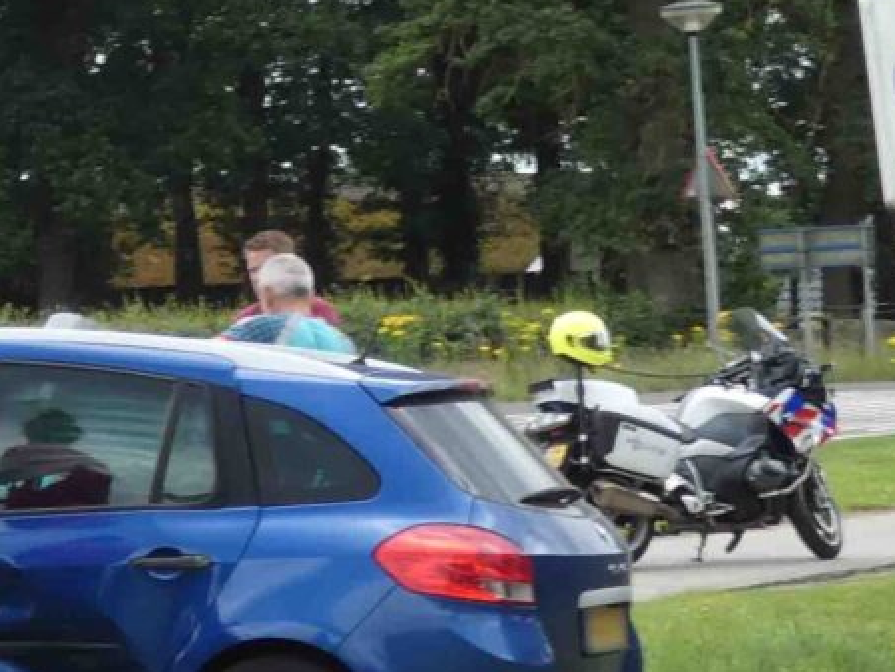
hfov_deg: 10.4
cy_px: 395
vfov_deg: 7.9
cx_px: -257
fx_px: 4836
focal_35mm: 187
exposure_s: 1/200
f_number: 3.6
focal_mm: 7.3
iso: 80
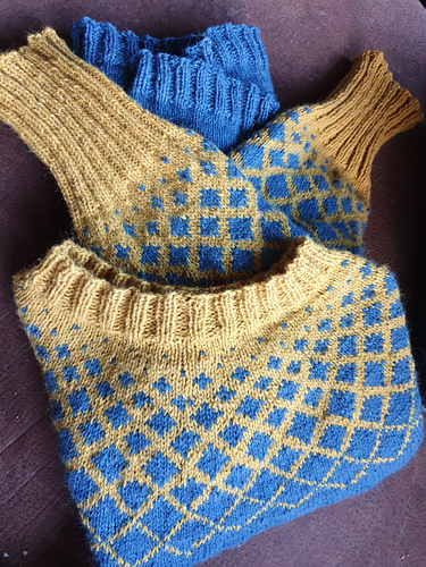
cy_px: 284
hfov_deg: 53.1
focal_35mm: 26
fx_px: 427
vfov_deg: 67.3
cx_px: 213
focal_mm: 4.3
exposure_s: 1/29
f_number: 1.5
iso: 250
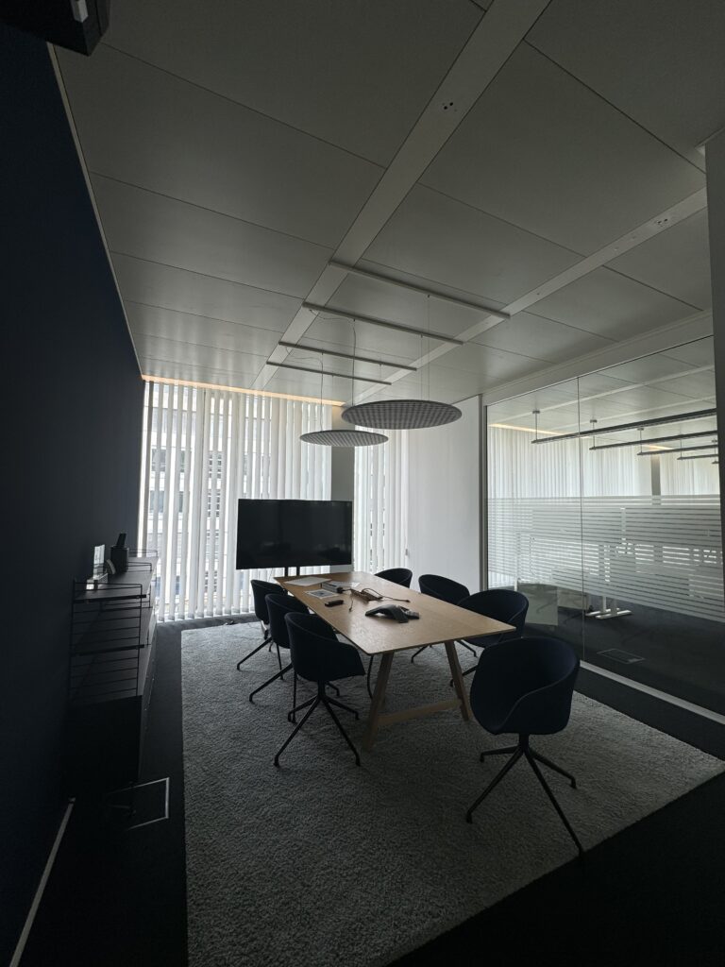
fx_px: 391
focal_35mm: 14
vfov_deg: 102.1
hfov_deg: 85.7
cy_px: 484
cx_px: 362
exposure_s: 1/115
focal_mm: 2.22
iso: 40
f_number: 2.2
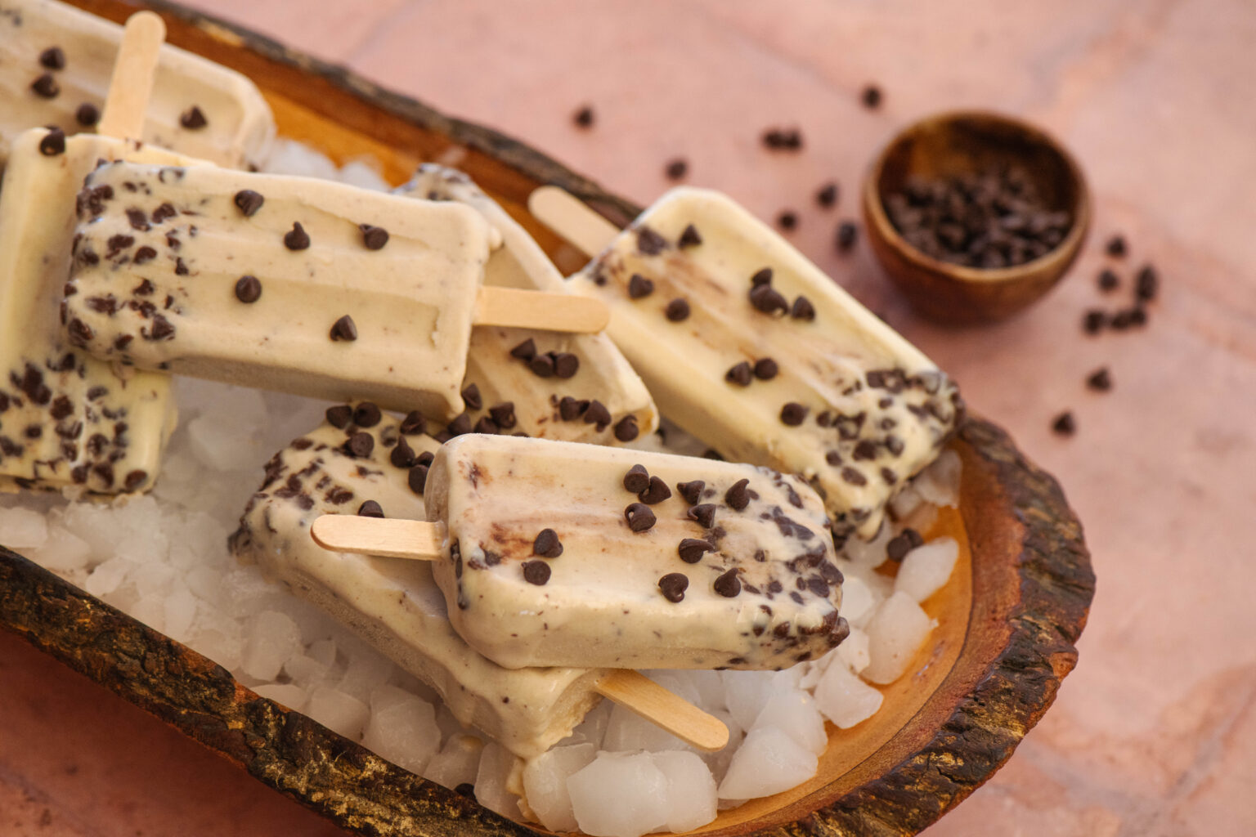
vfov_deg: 13.0
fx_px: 3663
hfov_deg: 19.5
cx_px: 628
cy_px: 418
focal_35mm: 105
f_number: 7.1
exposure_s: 1/125
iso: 900
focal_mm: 105
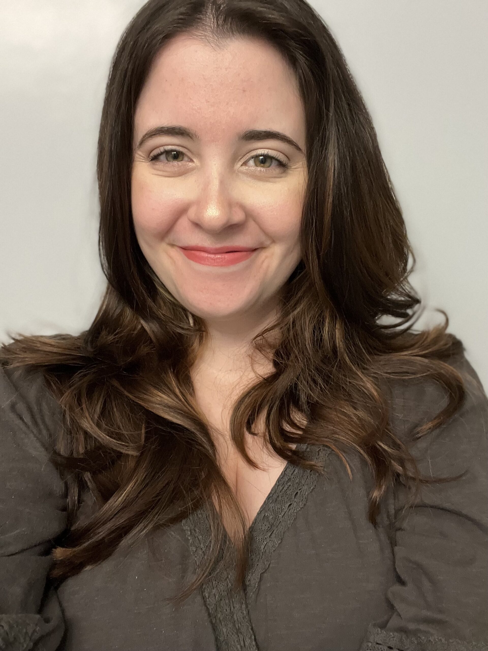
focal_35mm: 30
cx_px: 244
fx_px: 564
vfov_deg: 60.0
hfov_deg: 46.8
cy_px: 326
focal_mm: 2.71
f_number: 2.2
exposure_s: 1/60
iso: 320
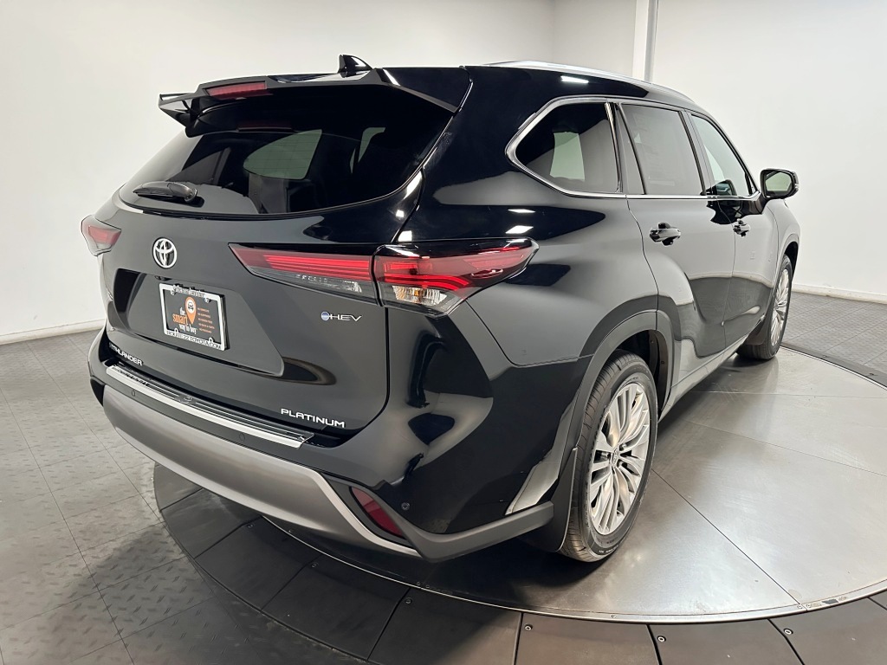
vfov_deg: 56.8
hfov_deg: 71.6
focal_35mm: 24
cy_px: 332
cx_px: 444
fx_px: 615
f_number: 1.78
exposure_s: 1/60
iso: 640
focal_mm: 6.86
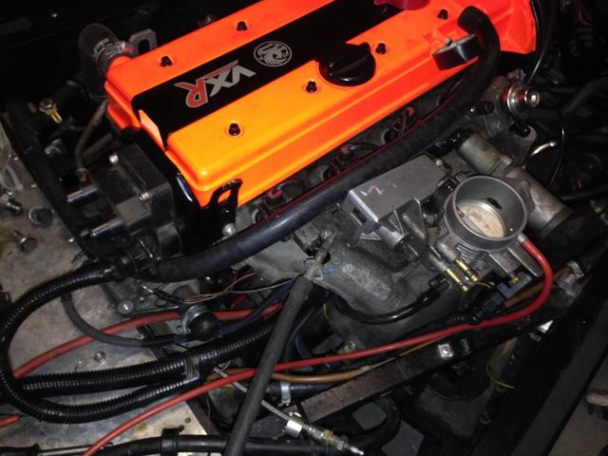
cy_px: 228
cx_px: 304
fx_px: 580
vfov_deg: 42.9
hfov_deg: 55.4
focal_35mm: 33
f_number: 2.4
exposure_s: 1/16
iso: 125
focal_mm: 4.12
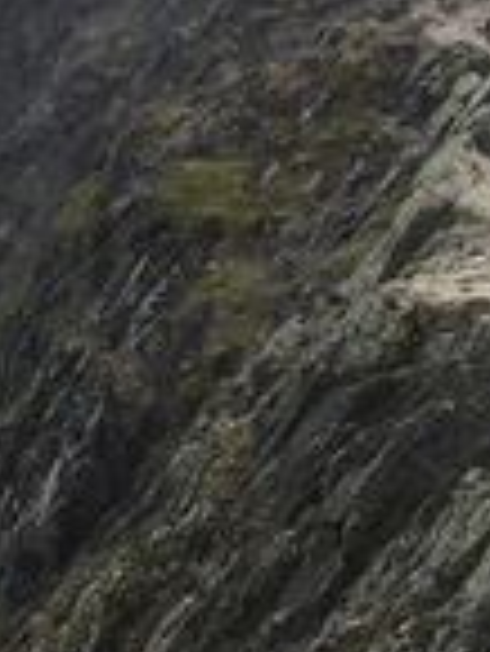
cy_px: 414
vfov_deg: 14.1
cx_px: 951
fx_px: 2638
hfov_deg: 9.9
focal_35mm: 140
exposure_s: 1/286
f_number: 2.2
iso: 32
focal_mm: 4.15
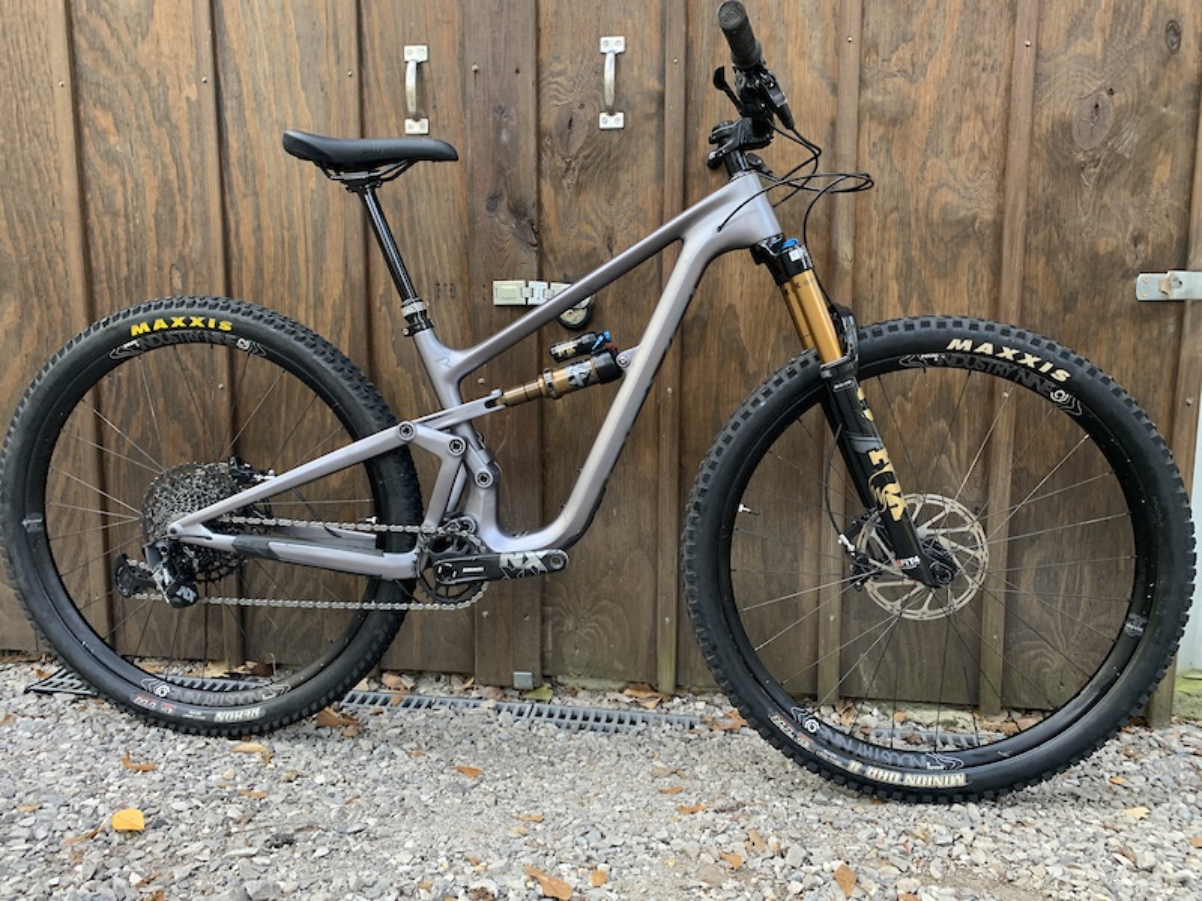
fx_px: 903
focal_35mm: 26
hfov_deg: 67.3
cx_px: 601
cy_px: 450
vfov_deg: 53.1
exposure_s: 1/60
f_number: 1.8
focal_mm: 4.25
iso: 125
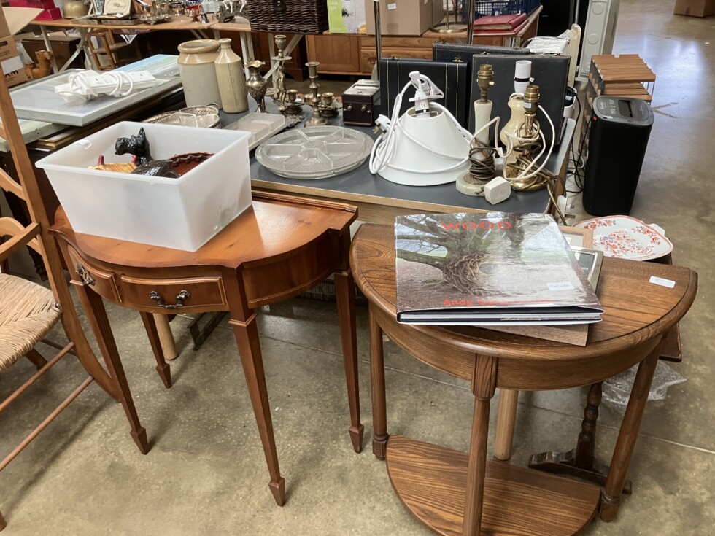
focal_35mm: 28
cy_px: 268
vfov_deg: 49.7
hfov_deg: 63.4
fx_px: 578
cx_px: 358
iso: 100
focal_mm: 3.99
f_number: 1.8
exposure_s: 1/60
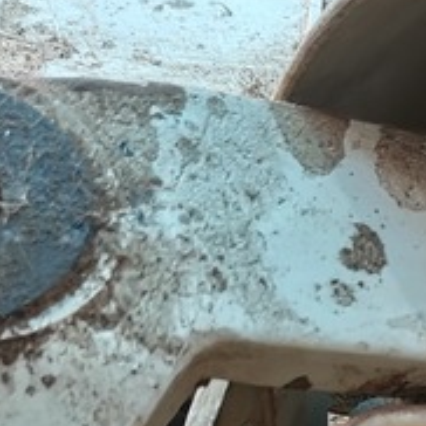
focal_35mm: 121
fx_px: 1685
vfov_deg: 14.0
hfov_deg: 13.9
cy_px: 494
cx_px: 555
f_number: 1.8
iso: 50
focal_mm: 4.75
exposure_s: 1/213
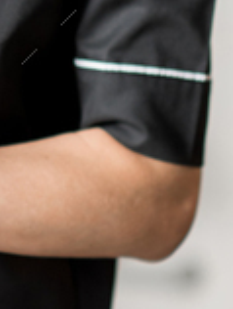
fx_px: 4081
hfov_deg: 3.3
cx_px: -117
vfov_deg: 4.3
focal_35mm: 456
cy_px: -115
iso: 250
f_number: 2.2
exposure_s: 1/200
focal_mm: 85
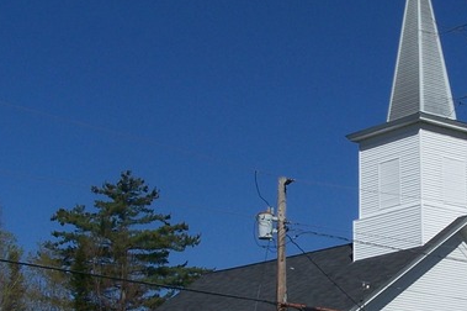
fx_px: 1400
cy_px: 209
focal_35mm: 108
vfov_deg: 12.6
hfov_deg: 18.6
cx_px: 417
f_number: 5.6
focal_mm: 8
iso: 80
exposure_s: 1/1000
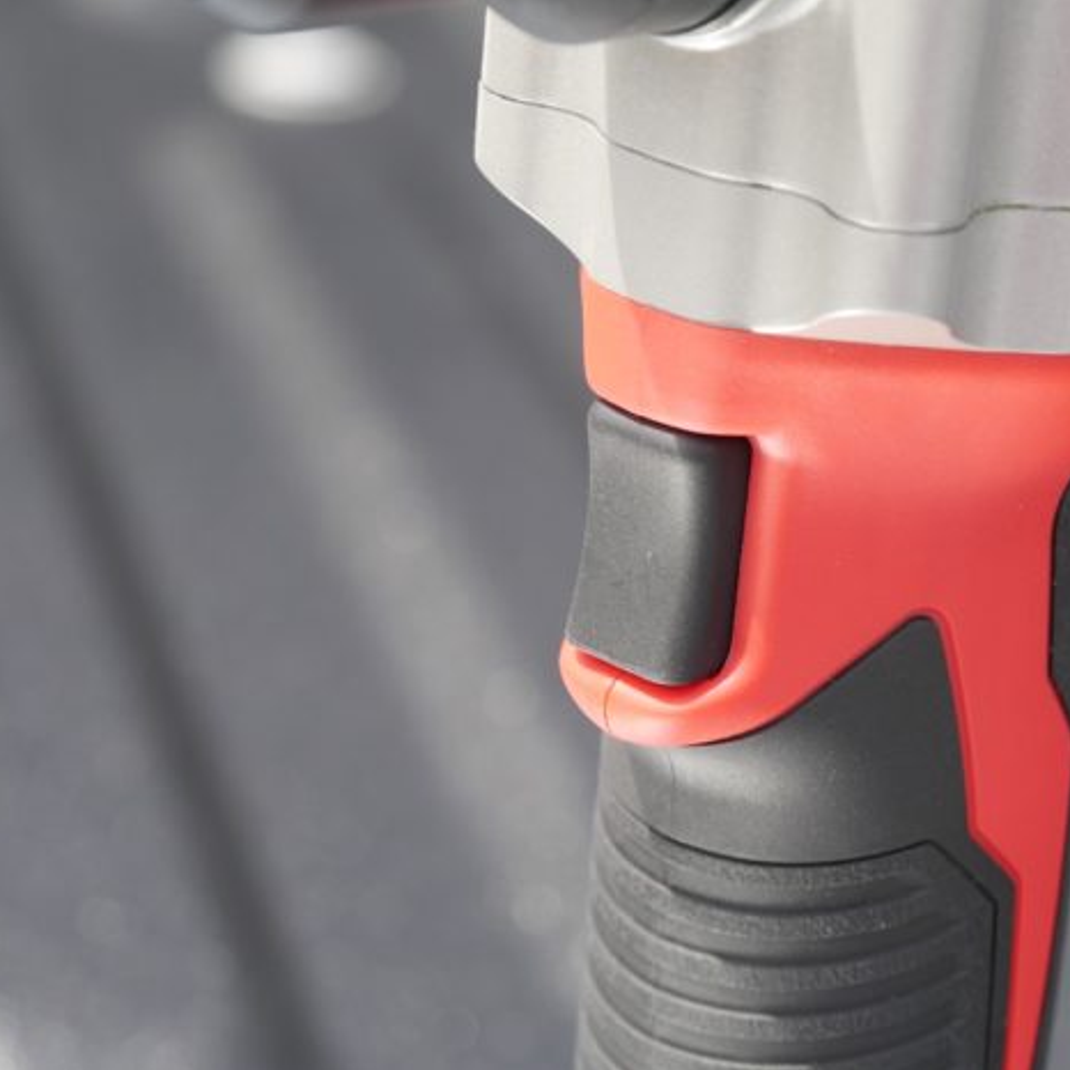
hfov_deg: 12.0
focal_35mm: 145
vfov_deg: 12.0
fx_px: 5071
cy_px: 537
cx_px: 656
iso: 200
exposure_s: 1/250
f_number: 5.2
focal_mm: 61
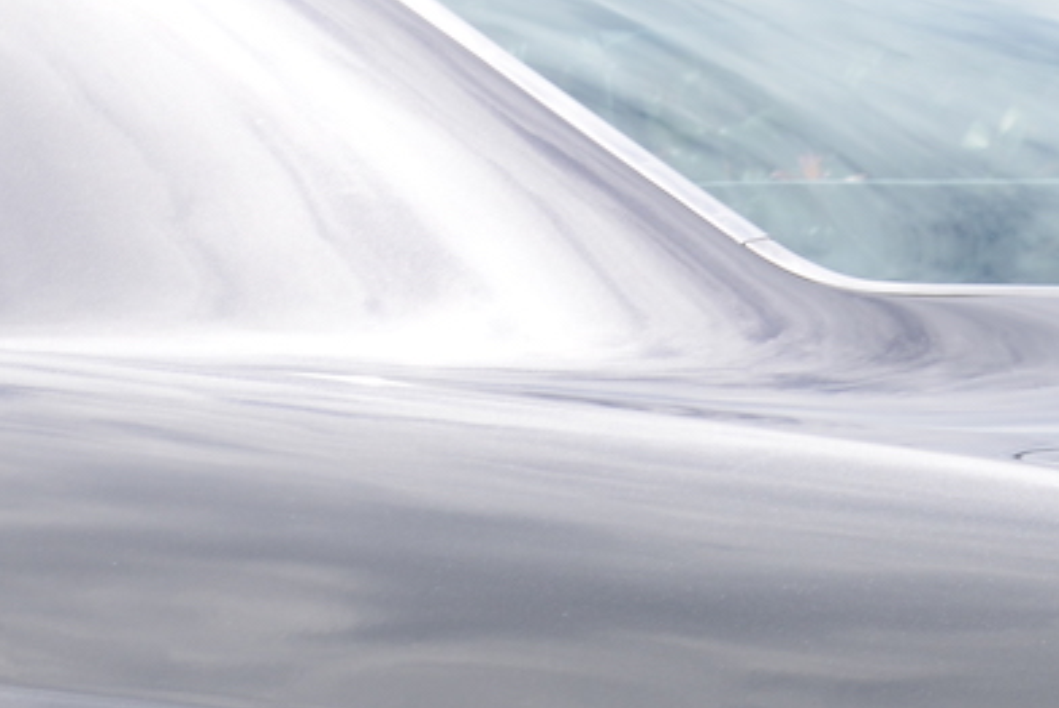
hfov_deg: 5.7
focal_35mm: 357
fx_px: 10509
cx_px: 1934
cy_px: 839
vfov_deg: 3.8
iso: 100
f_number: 8
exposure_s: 1/200
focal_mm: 70
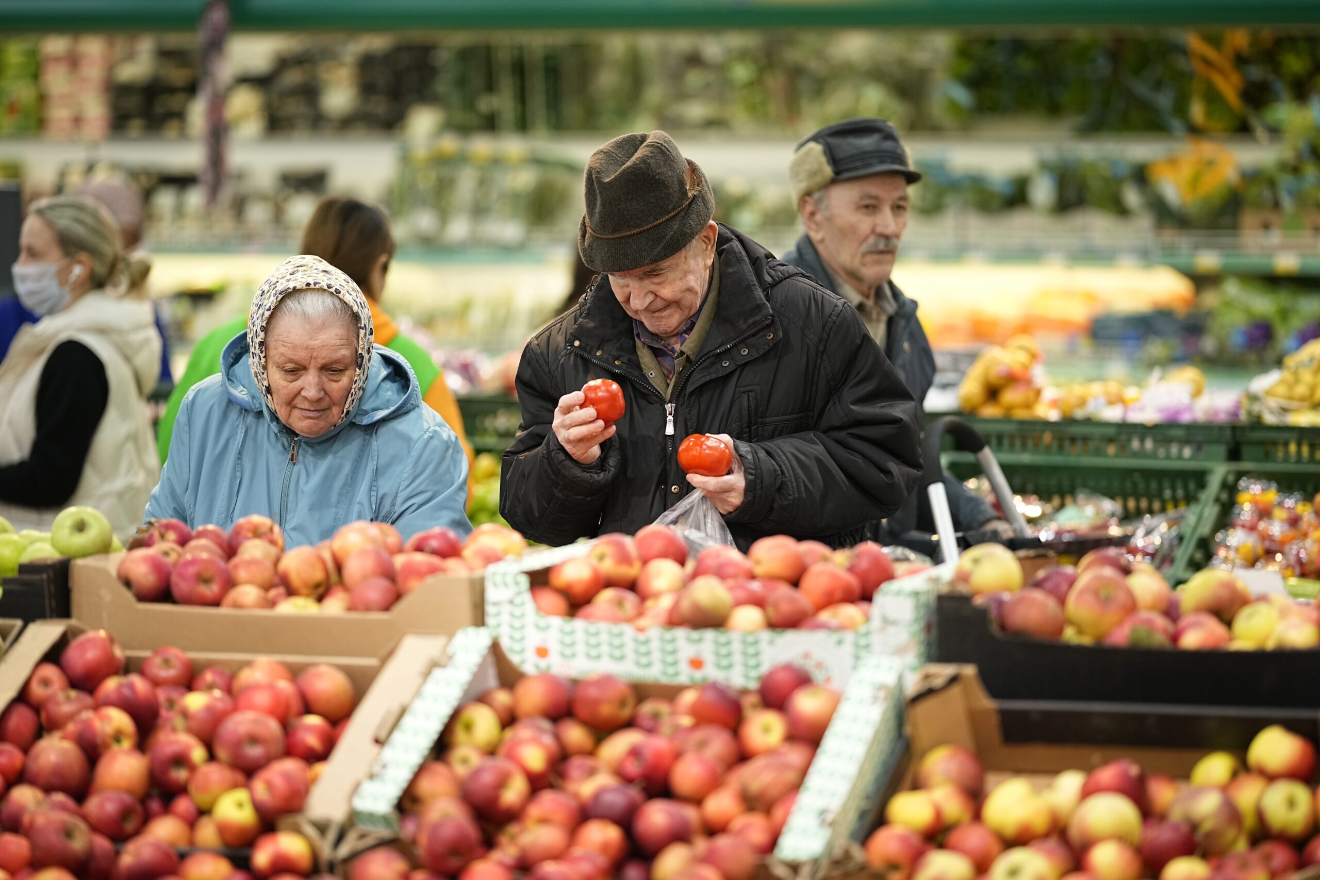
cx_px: 660
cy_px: 440
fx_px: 4950
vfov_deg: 10.2
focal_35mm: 135
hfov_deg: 15.2
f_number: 1.8
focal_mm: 135
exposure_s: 1/500
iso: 1000
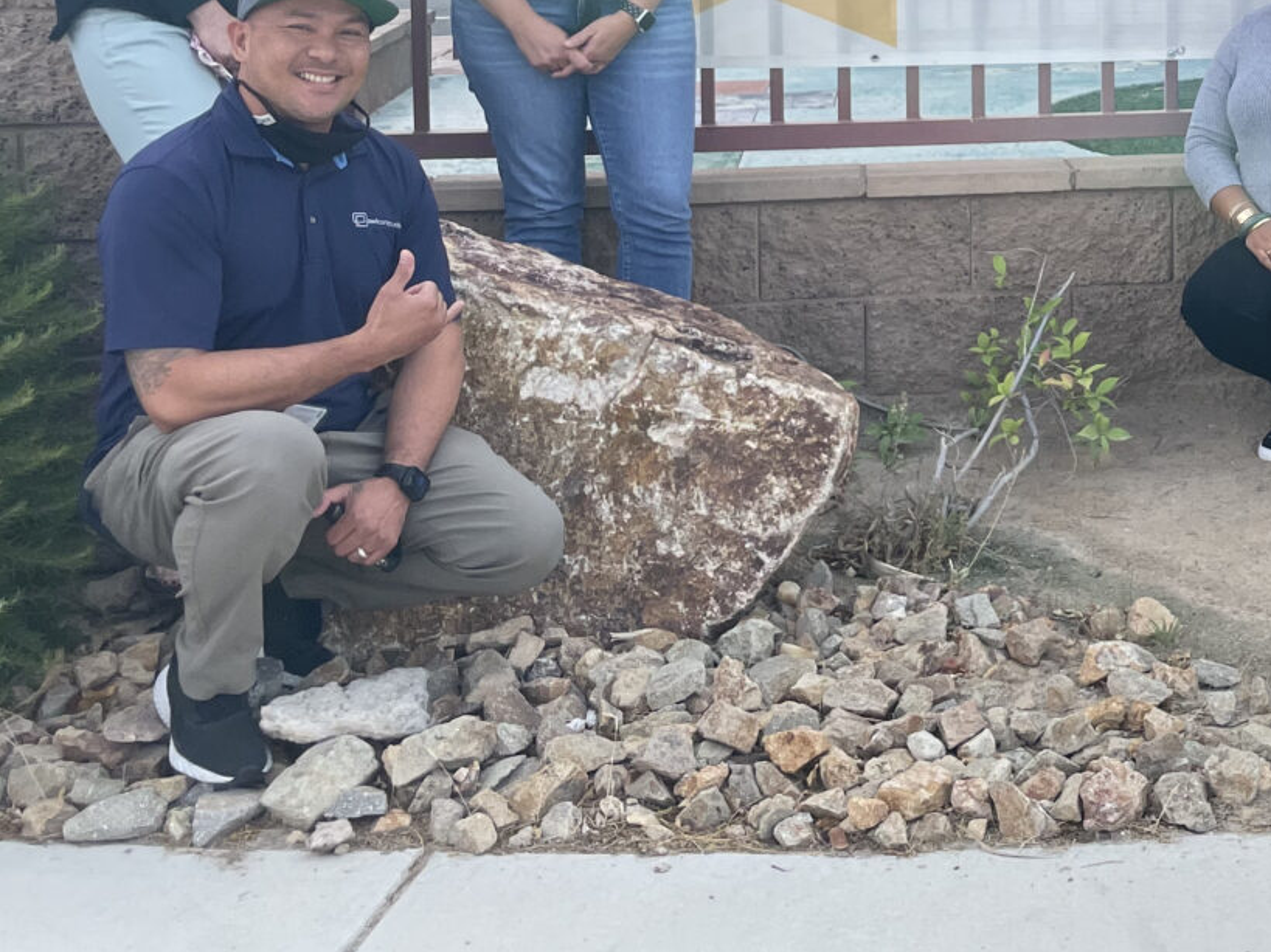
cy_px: 0
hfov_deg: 27.5
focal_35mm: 65
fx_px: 2386
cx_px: 1366
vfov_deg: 21.8
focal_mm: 4.2
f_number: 1.6
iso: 32
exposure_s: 1/1642
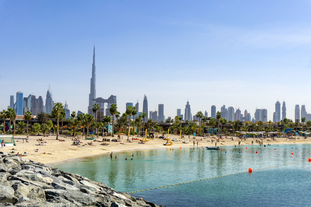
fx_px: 414
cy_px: 104
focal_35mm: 48
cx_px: 156
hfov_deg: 41.1
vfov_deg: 28.1
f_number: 14
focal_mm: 32
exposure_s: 1/200
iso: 100
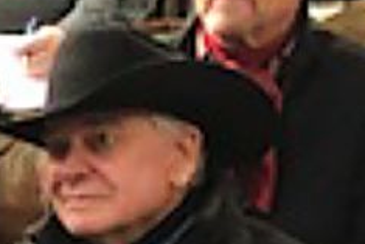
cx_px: -772
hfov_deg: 7.9
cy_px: 346
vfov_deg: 6.2
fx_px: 2232
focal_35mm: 220
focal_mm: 4
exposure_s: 1/9
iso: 100
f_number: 1.8
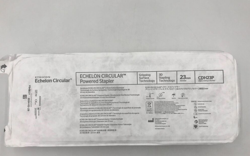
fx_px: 204
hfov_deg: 62.9
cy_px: 89
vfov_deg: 41.7
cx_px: 126
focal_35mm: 30
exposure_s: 1/388
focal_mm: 3.99
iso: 20
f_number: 1.8
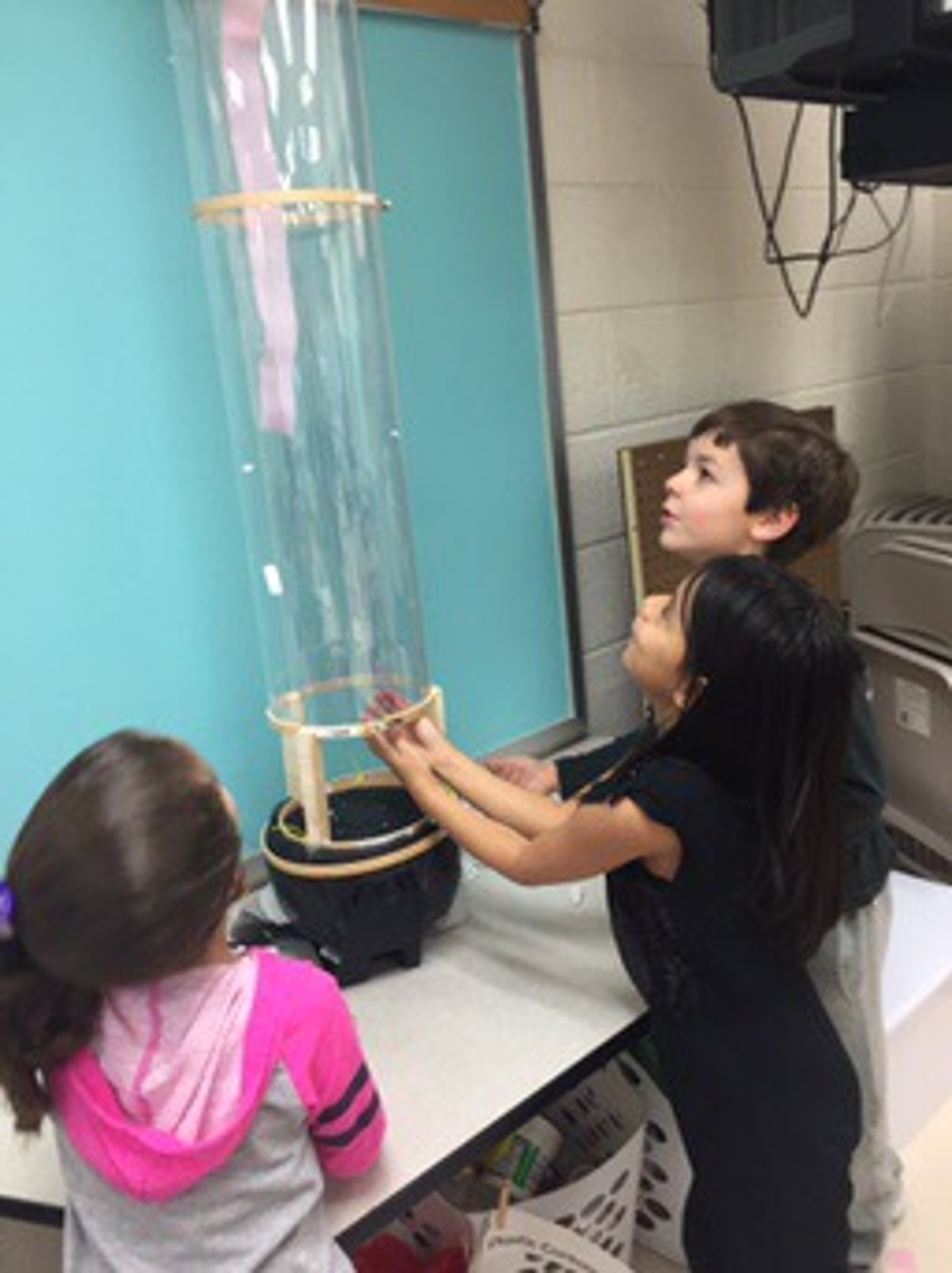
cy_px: 636
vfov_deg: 61.7
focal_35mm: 29
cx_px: 476
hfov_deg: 48.2
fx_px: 1065
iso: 80
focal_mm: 4.15
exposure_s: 1/30
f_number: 2.2
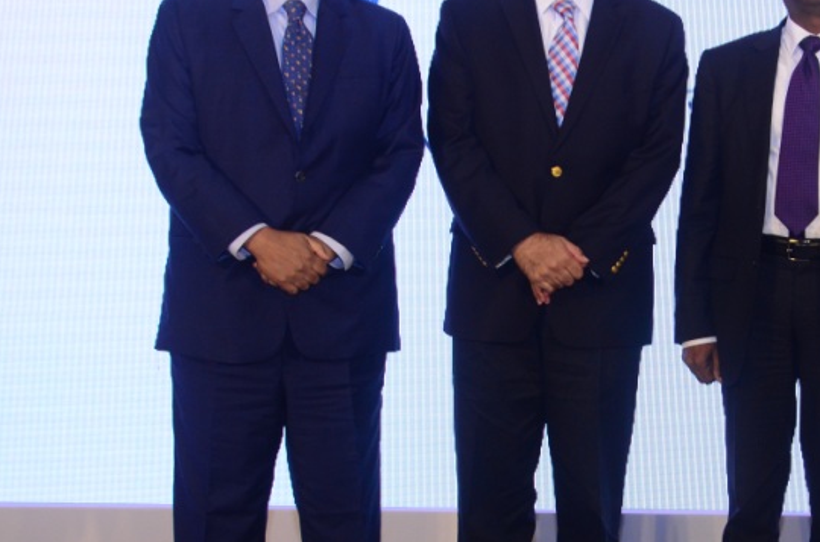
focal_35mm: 74
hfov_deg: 26.9
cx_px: 645
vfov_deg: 18.3
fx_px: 1681
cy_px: 296
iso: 800
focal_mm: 26
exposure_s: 1/200
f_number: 5
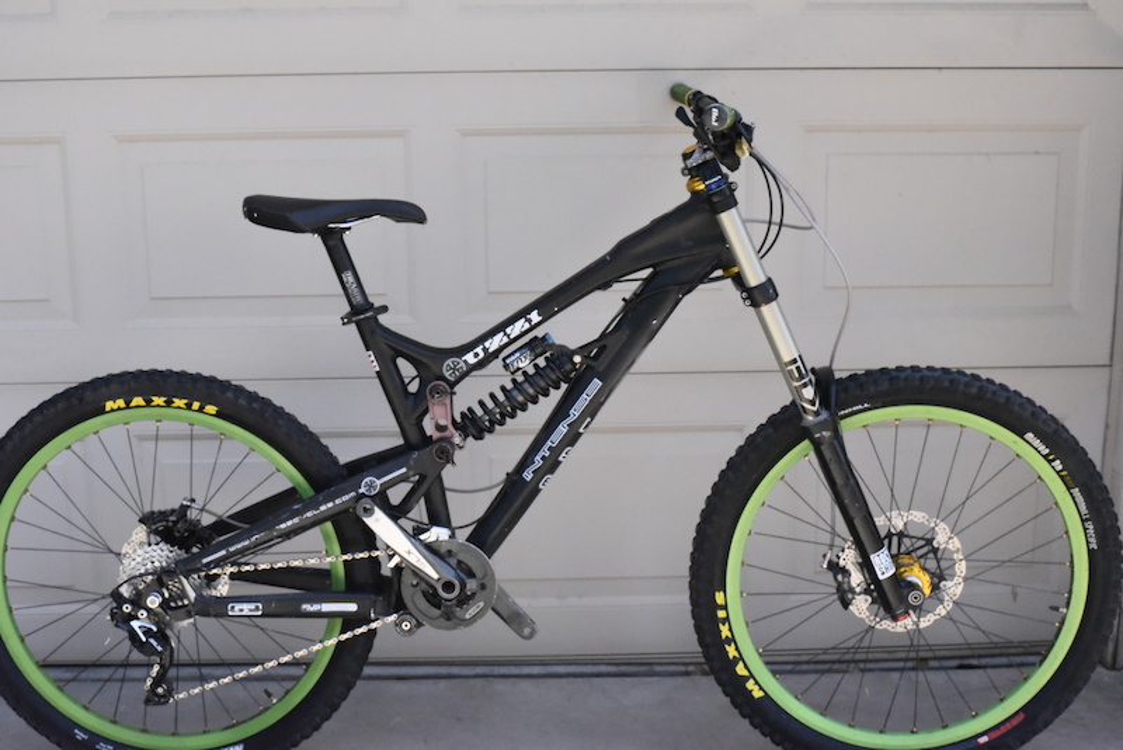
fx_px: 1560
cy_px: 375
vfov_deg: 27.0
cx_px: 562
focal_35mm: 50
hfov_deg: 39.6
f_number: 16
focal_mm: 50
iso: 12800
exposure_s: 1/2000
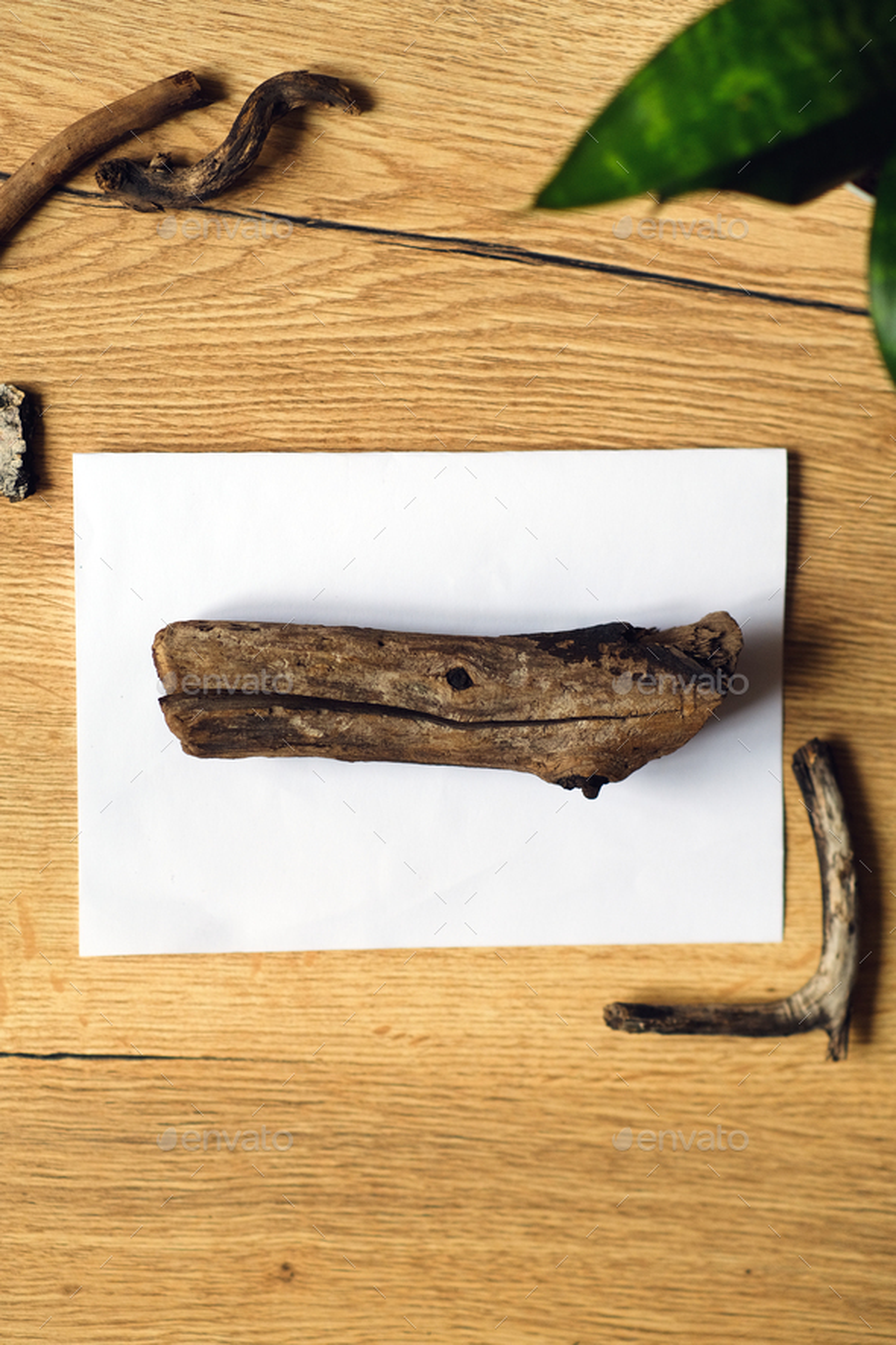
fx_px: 3136
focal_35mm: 84
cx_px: 448
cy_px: 672
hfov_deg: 16.3
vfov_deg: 24.2
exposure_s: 1/300
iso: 400
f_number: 2
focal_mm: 56
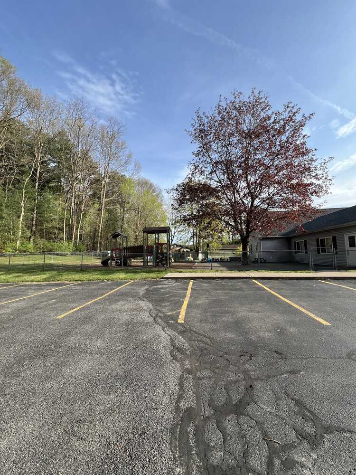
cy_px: 238
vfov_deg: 106.2
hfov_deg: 89.9
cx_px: 178
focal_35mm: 13
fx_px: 178
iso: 32
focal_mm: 1.57
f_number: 1.8
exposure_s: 1/464
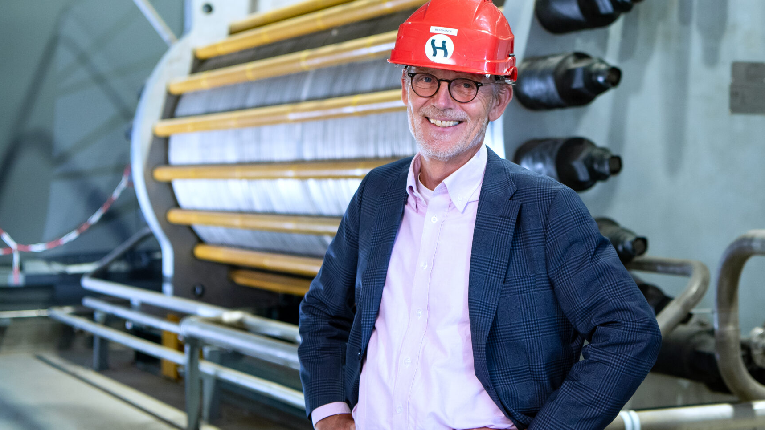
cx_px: 569
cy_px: 195
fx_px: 1521
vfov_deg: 16.1
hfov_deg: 27.8
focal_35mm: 75
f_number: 3.5
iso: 1000
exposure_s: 1/80
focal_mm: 48
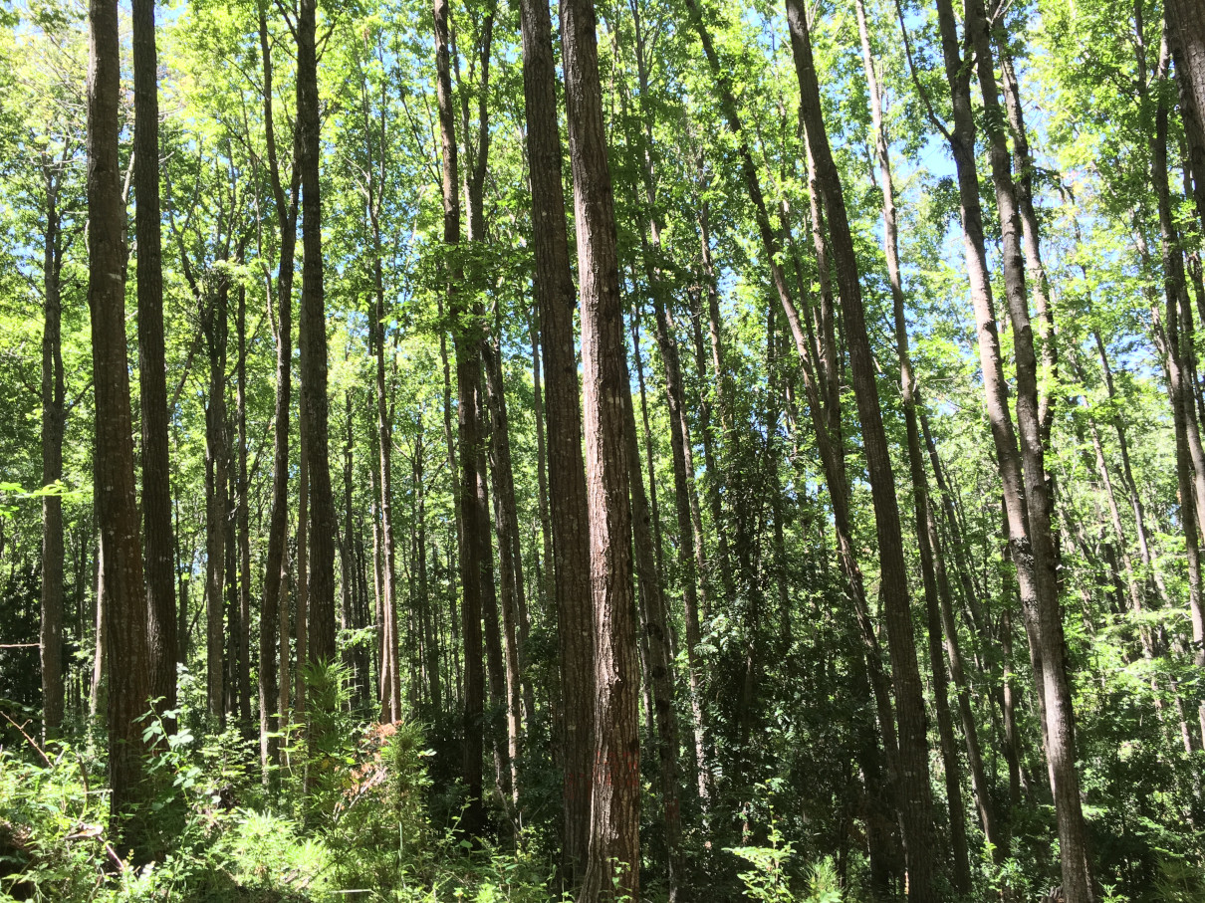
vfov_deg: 48.2
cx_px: 602
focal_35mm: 29
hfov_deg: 61.7
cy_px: 452
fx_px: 1009
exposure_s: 1/100
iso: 32
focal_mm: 4.15
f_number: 2.2
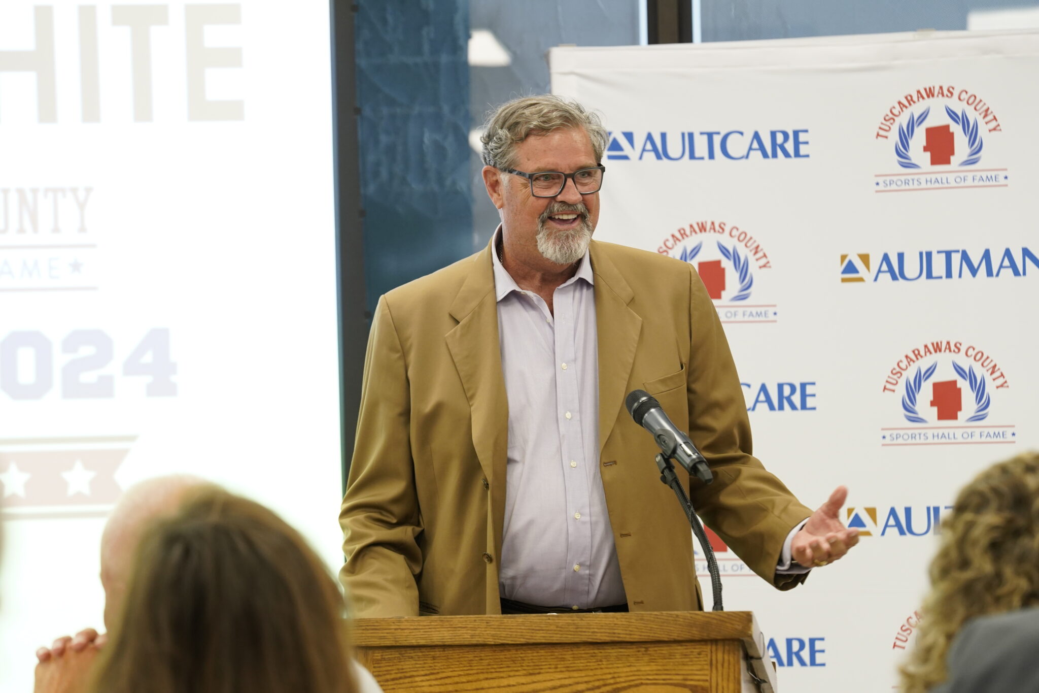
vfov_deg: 8.0
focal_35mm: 171
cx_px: 520
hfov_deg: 12.0
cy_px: 346
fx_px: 4934
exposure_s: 1/125
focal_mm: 171
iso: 2000
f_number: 5.6
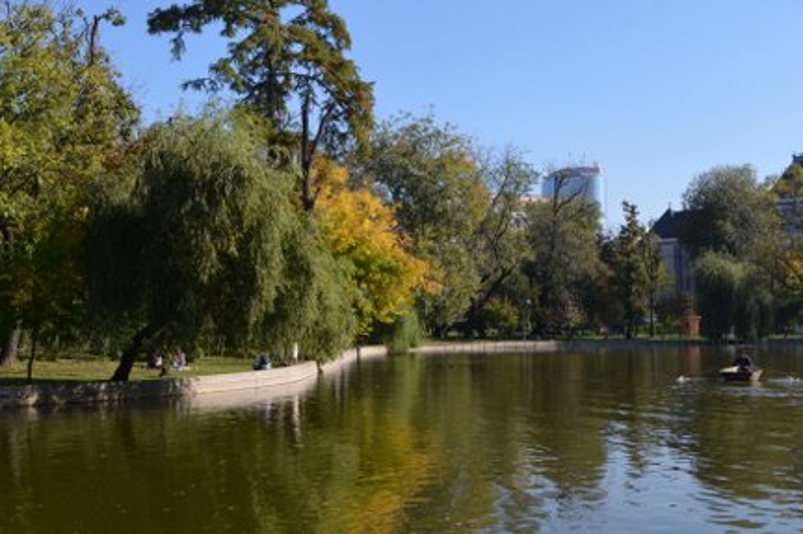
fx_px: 1114
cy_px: 234
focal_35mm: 50
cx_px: 362
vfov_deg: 26.9
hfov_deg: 39.6
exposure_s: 1/250
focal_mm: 24
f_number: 8
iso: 200
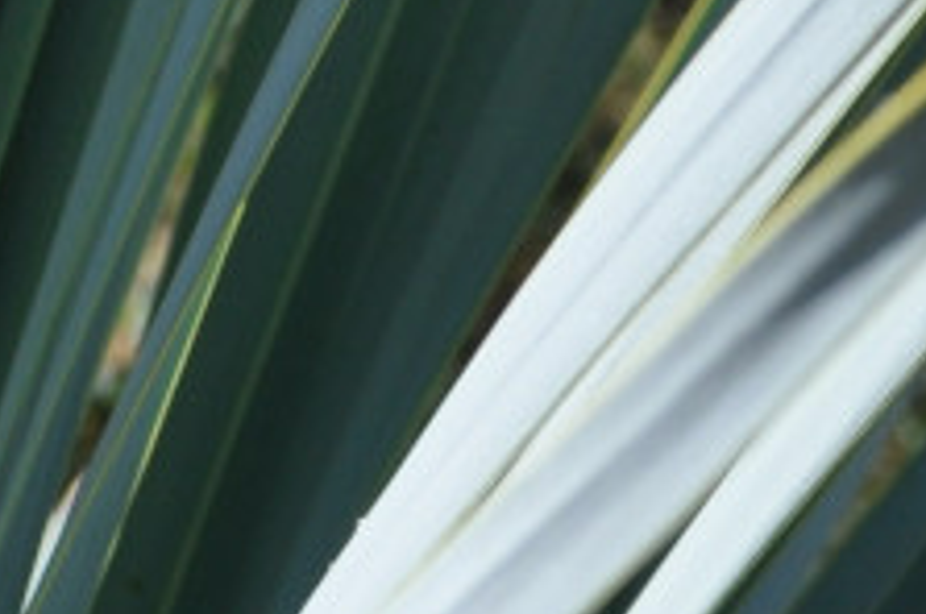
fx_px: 5805
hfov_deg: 9.1
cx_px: 723
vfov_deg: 5.9
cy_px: 1240
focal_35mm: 226
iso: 200
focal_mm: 24
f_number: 9
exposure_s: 1/320
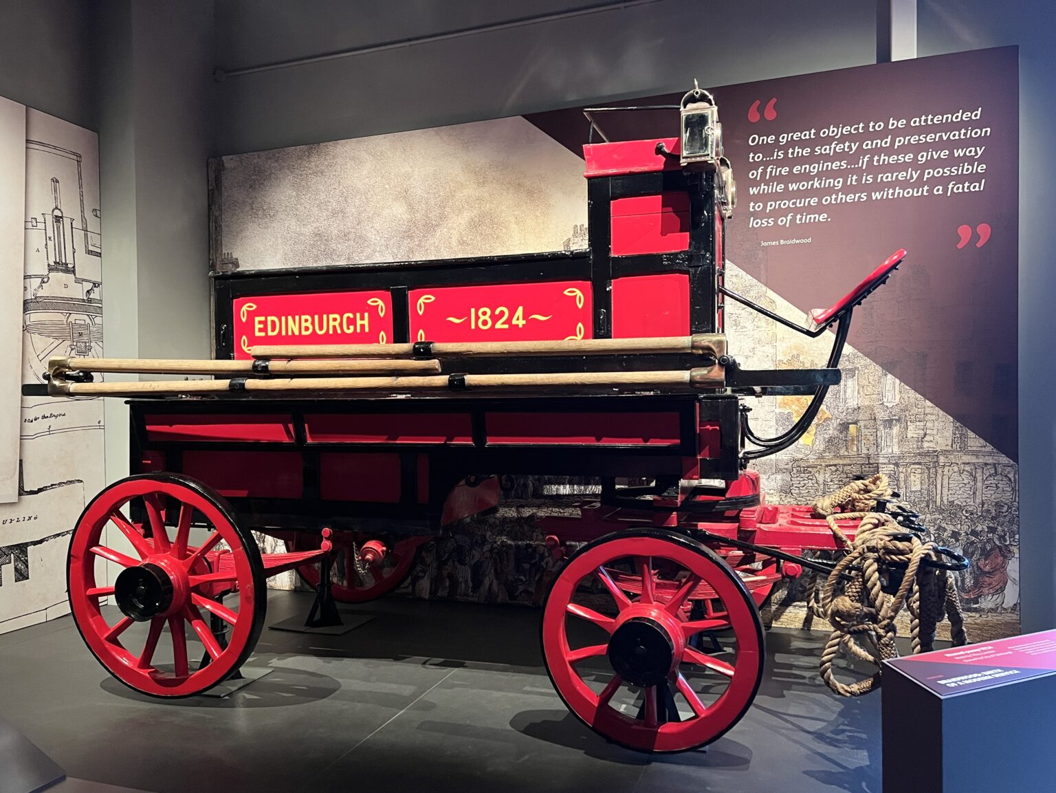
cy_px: 396
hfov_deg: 67.3
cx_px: 528
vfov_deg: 53.1
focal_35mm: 26
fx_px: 793
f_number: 1.5
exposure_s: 1/44
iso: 500
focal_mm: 5.7
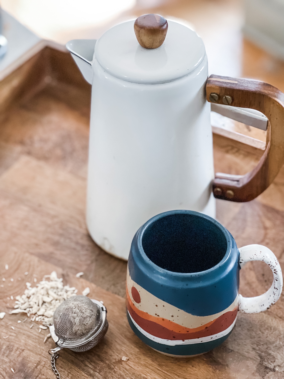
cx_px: 142
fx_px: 842
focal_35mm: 77
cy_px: 190
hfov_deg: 19.1
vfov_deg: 25.3
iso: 400
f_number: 2.8
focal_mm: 9
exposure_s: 1/25
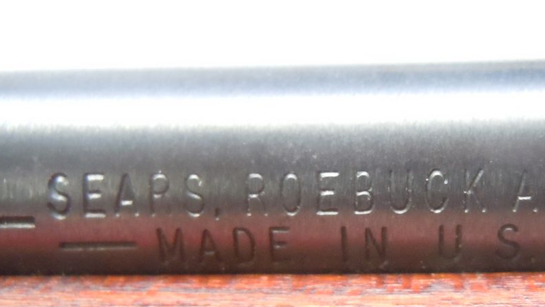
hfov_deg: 37.9
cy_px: 219
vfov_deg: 22.1
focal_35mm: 54
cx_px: 379
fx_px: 780
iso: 800
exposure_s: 1/13
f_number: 4
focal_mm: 5.9
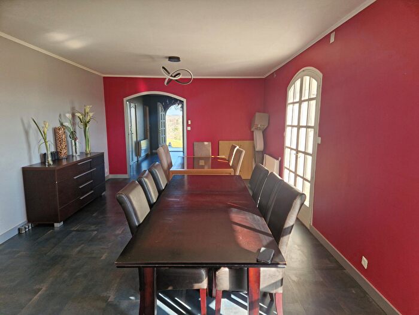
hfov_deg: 73.9
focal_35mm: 23
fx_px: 278
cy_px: 158
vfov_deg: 58.9
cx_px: 210
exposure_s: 1/180
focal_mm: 5.4
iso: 50
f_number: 1.8
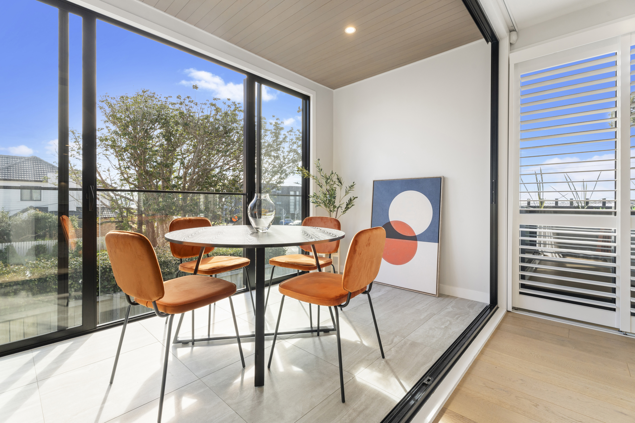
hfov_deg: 96.7
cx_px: 318
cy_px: 212
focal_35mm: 16
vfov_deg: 73.7
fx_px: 282
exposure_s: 1/200
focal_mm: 16
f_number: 10
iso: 320
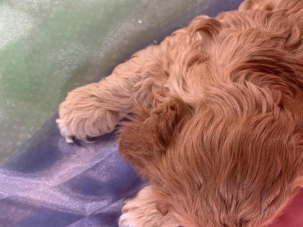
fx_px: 403
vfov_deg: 31.5
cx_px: 261
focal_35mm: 46
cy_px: 135
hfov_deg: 38.9
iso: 50
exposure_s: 1/60
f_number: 1.8
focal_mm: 4.25
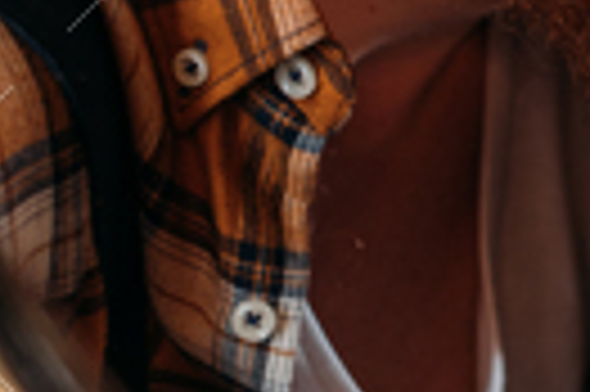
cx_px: 1189
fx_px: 3699
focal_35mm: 226
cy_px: -225
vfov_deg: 6.0
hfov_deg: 8.6
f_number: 3.5
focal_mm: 50
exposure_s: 1/200
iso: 125
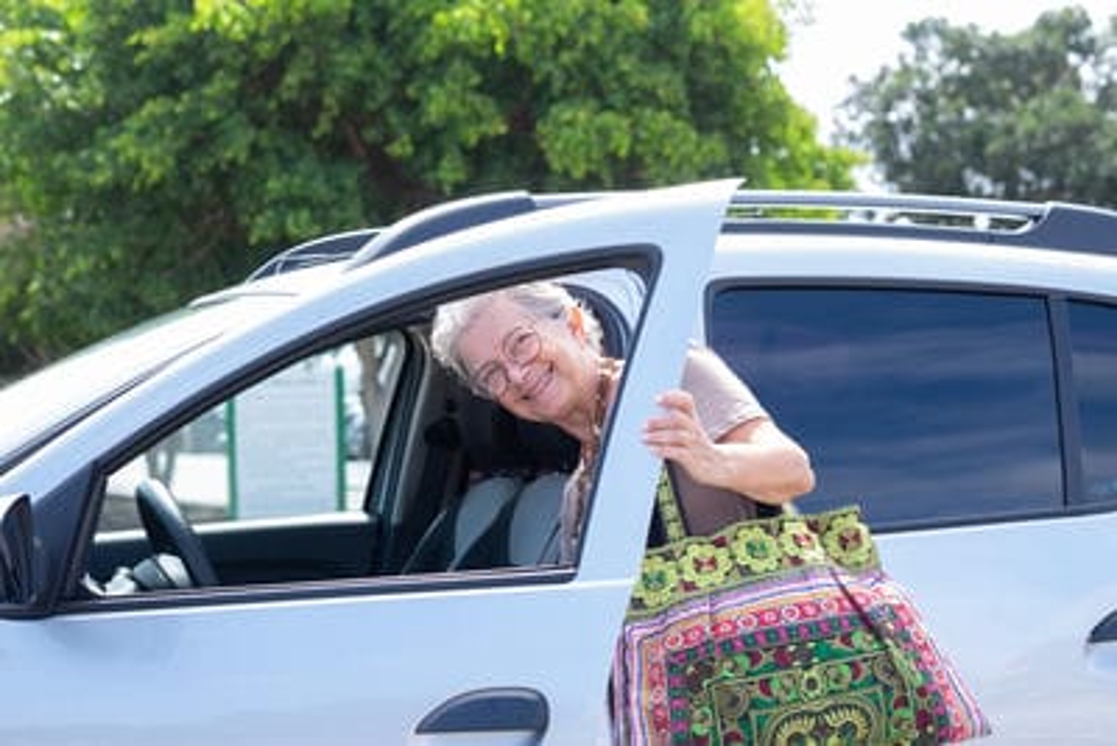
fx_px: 2607
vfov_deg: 16.3
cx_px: 558
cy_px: 373
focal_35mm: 84
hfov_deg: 24.2
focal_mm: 56
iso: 200
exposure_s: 1/250
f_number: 4
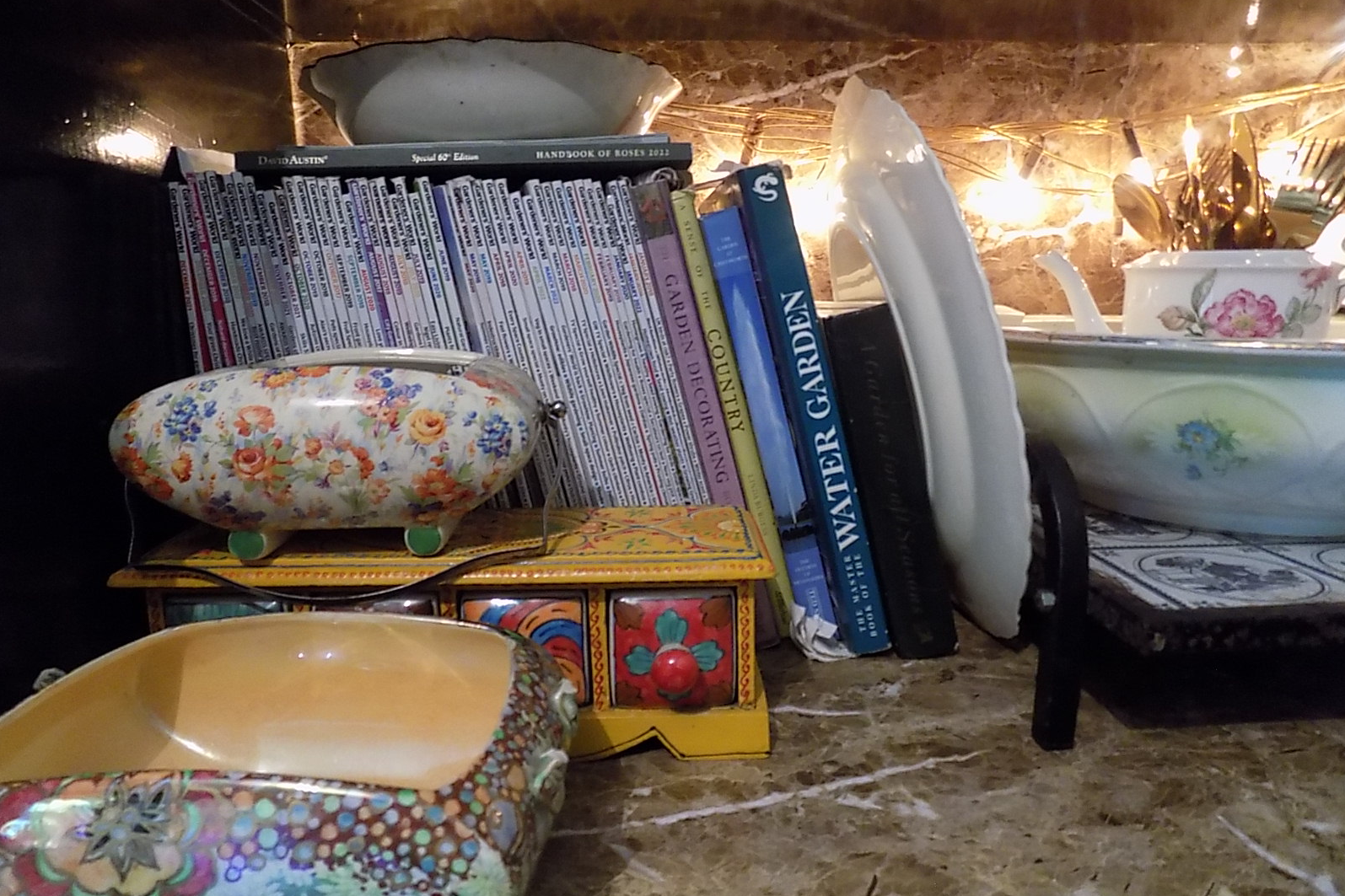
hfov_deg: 73.7
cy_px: 488
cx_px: 673
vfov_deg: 53.1
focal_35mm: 24
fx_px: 897
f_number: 3.1
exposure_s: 1/8
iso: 400
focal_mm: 4
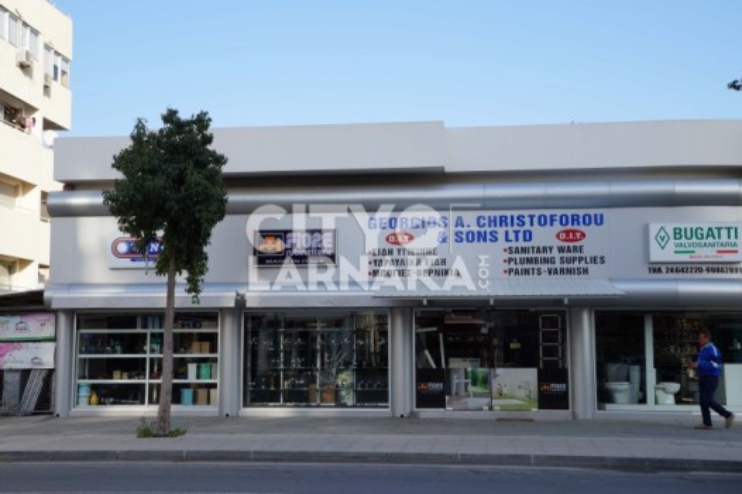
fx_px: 896
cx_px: 371
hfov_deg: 45.0
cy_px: 247
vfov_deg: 30.8
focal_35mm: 44
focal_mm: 29
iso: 100
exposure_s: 1/60
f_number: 13
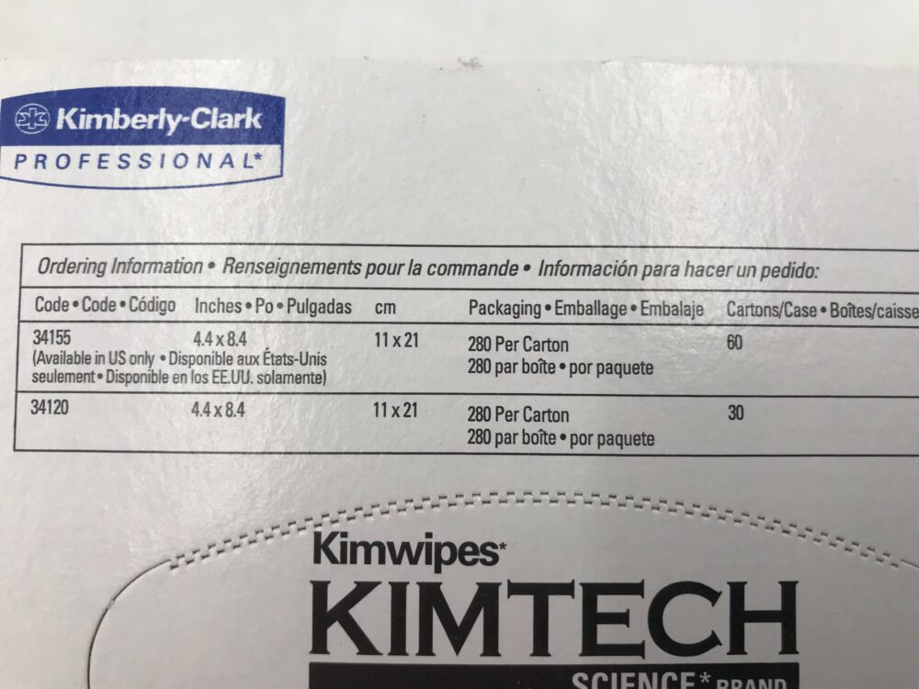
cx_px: 460
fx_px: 743
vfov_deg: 49.7
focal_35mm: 28
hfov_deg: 63.4
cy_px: 344
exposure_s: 1/120
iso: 32
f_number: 1.8
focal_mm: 3.99
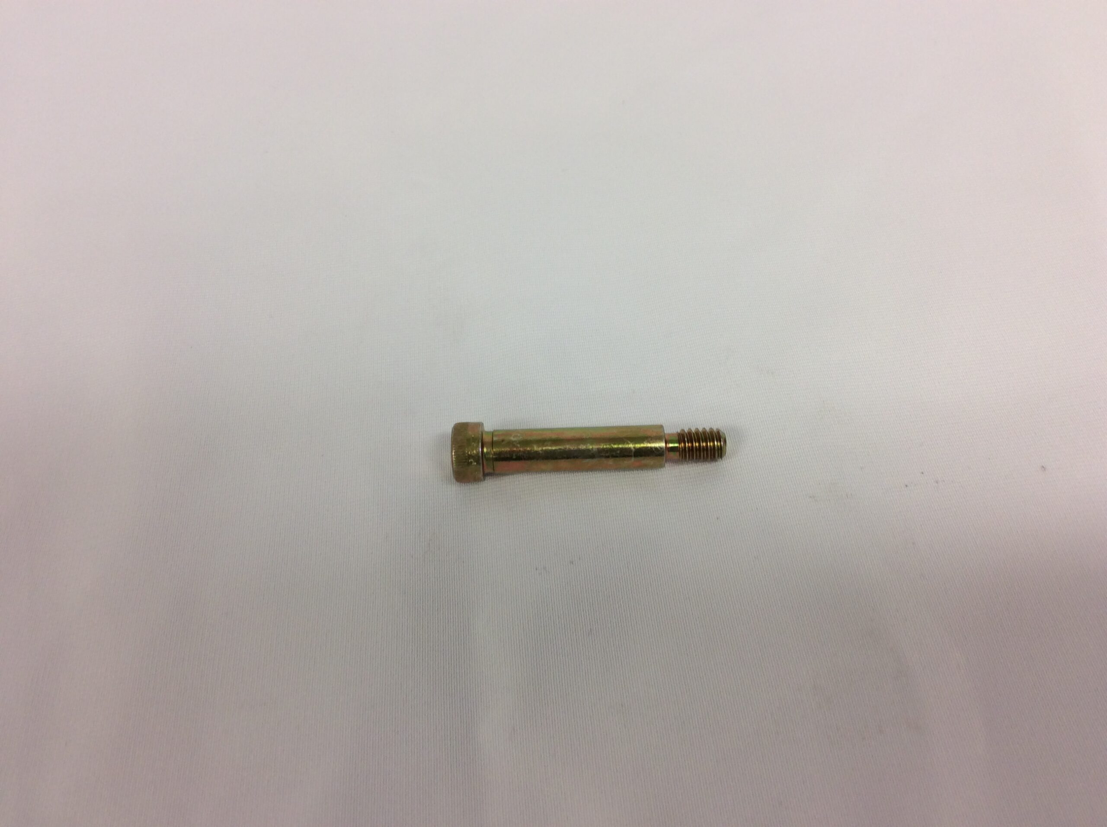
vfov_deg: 44.1
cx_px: 554
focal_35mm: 32
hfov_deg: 56.9
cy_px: 414
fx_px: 1022
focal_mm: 3.3
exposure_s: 1/24
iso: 40
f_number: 2.4
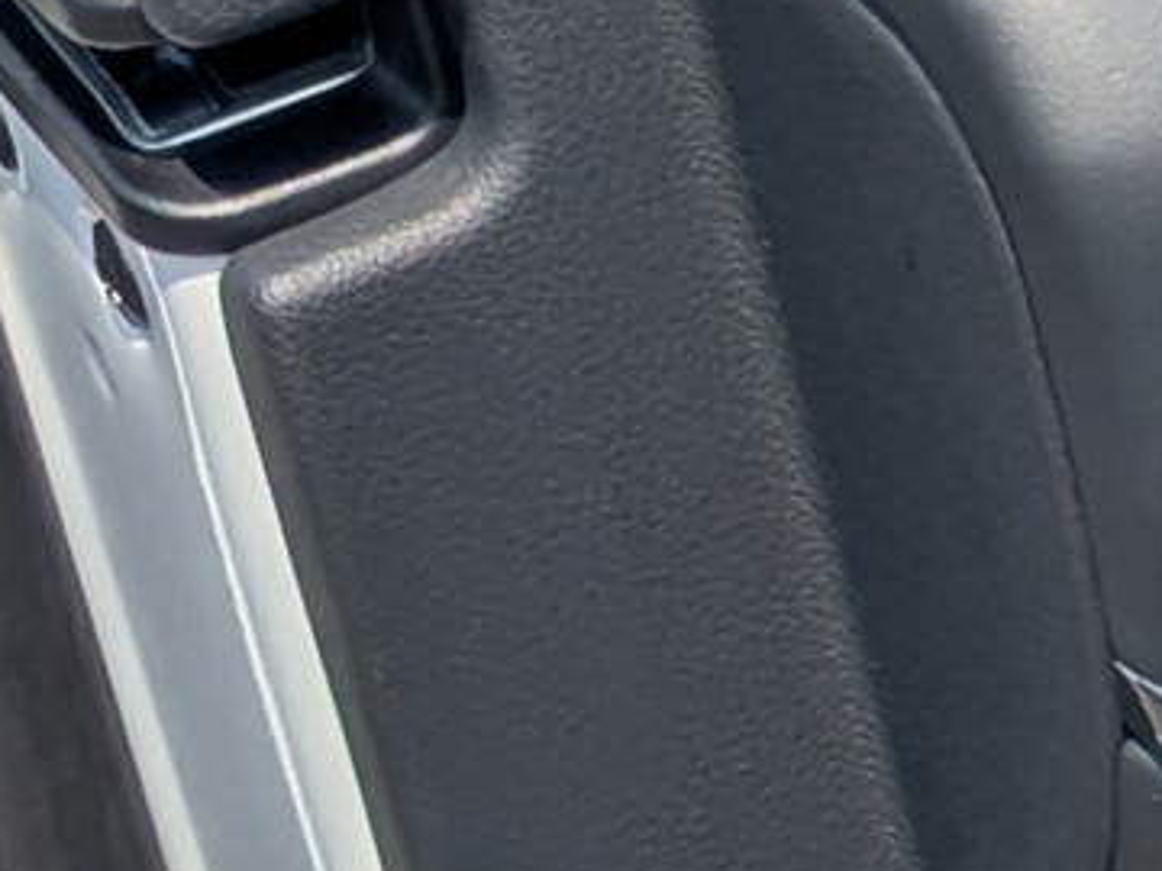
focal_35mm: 341
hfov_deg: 5.4
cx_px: 3709
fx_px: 11447
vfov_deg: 4.4
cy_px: 13
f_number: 1.85
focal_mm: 6.81
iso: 45
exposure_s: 1/3165
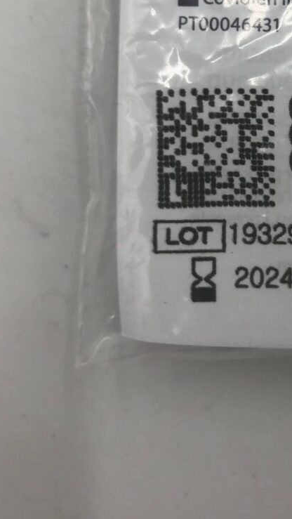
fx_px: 757
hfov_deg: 20.7
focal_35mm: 55
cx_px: 331
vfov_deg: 37.2
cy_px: 146
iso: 20
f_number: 1.8
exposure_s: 1/199
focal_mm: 3.99
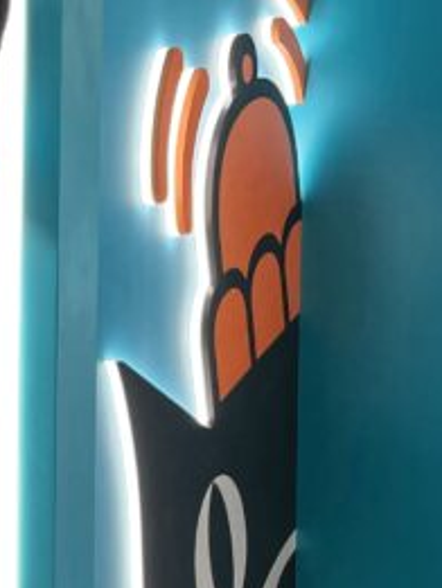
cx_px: -347
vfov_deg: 18.9
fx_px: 1735
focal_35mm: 102
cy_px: 538
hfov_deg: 13.1
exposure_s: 1/100
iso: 64
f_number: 1.6
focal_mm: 4.2
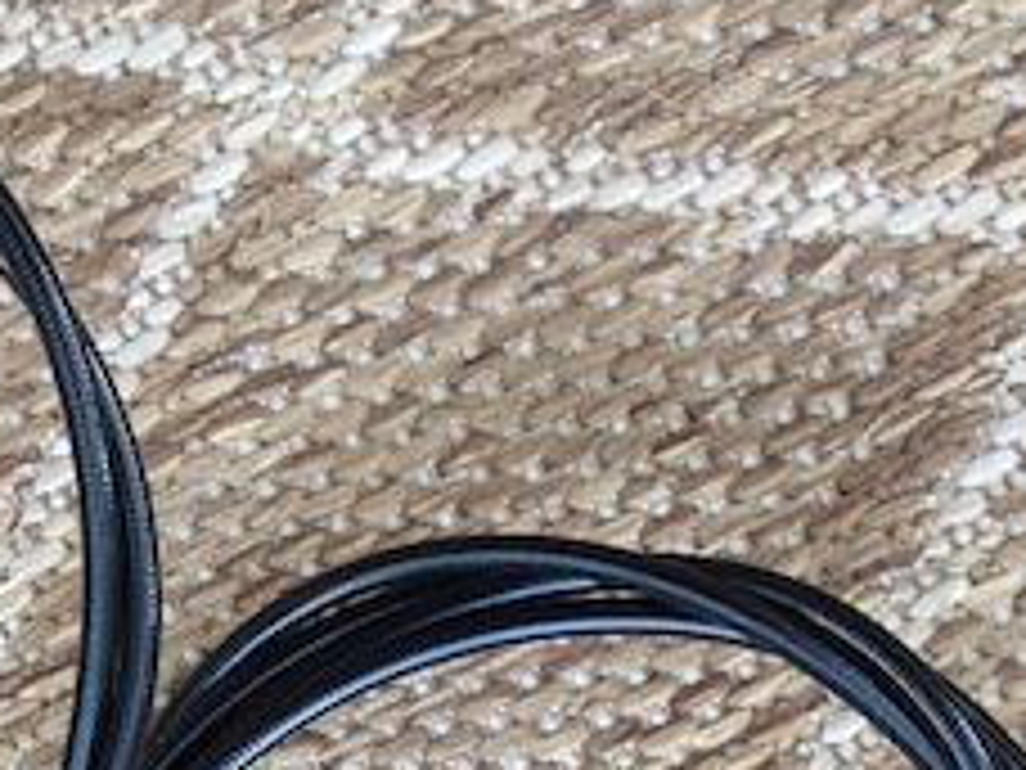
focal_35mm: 123
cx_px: -144
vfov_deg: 11.5
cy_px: 1157
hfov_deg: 15.5
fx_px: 3646
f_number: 2.4
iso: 80
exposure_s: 1/20
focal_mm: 4.28
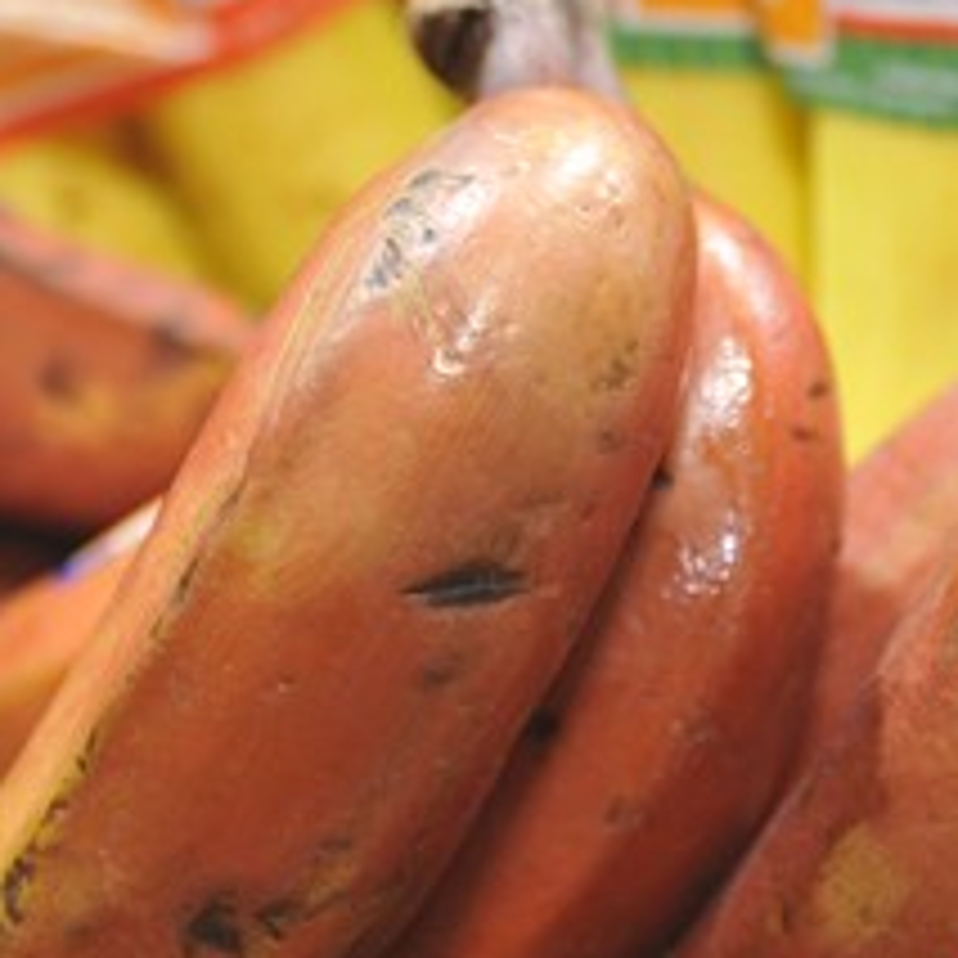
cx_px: 405
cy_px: 164
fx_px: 4634
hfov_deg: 11.8
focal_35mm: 148
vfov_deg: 11.7
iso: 1100
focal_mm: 62
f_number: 5
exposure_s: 1/80
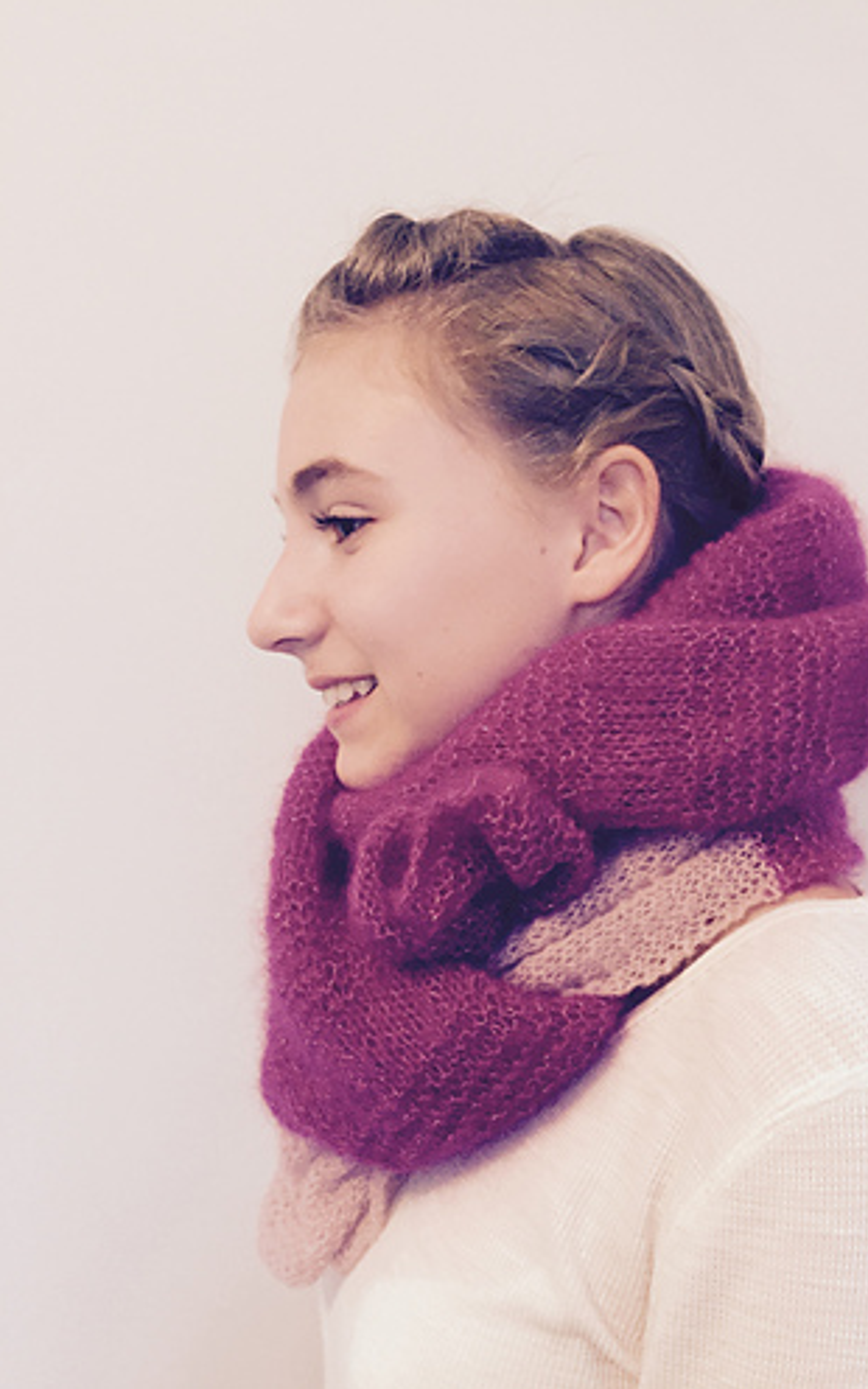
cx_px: 517
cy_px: 694
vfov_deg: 61.2
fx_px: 1173
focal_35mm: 31
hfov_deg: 40.4
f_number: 2.2
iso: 250
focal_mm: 4.15
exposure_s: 1/24
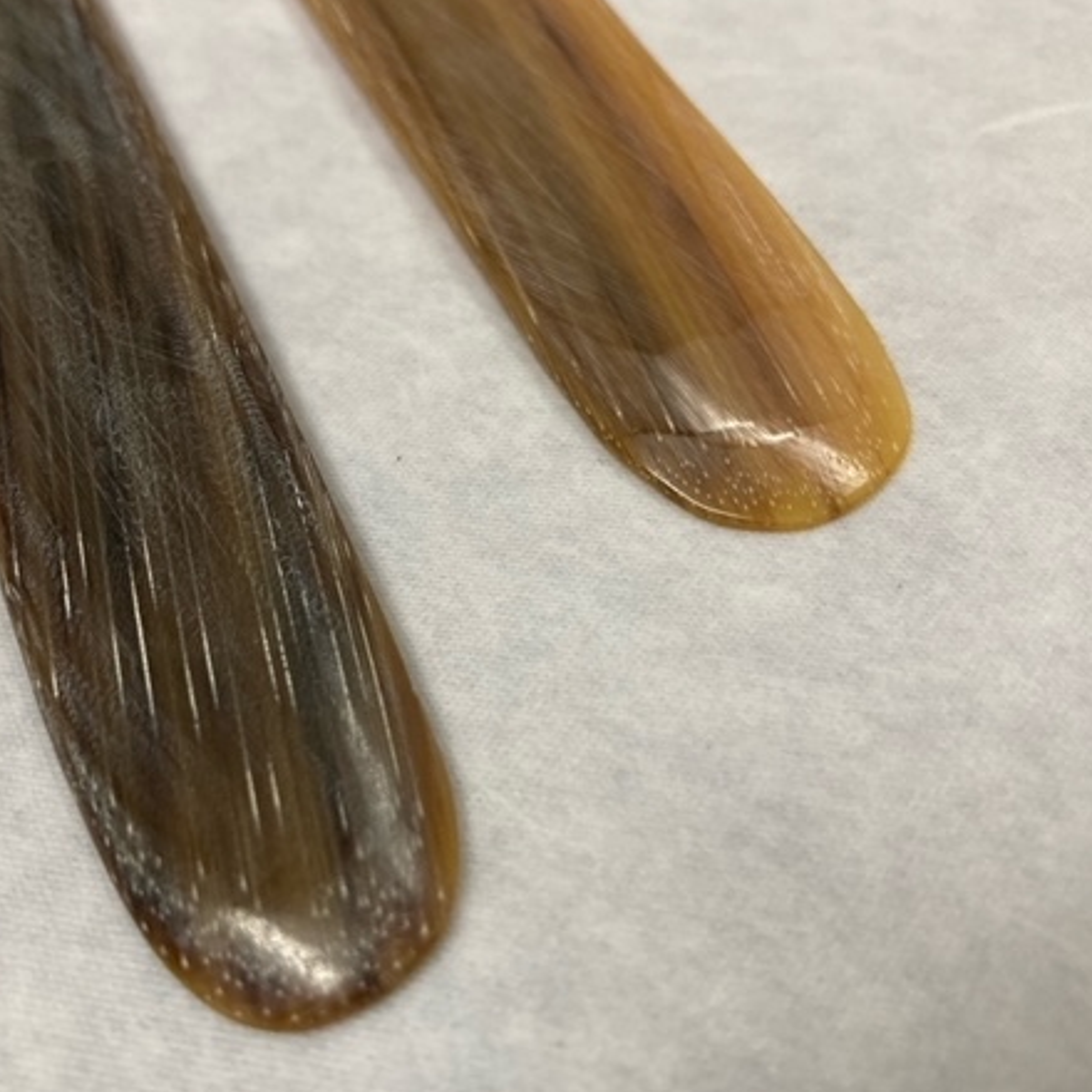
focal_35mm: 36
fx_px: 1285
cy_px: 573
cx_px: 449
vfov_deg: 46.0
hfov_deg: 45.8
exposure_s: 1/60
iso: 160
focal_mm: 3.99
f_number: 1.8
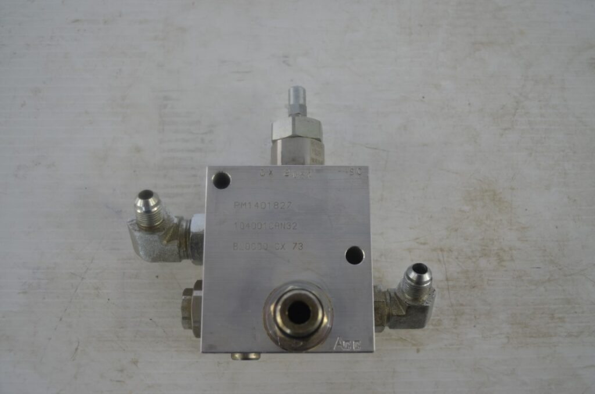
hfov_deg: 53.2
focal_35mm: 36
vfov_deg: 36.7
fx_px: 594
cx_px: 298
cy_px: 197
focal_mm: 24
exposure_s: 1/80
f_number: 4.5
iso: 400
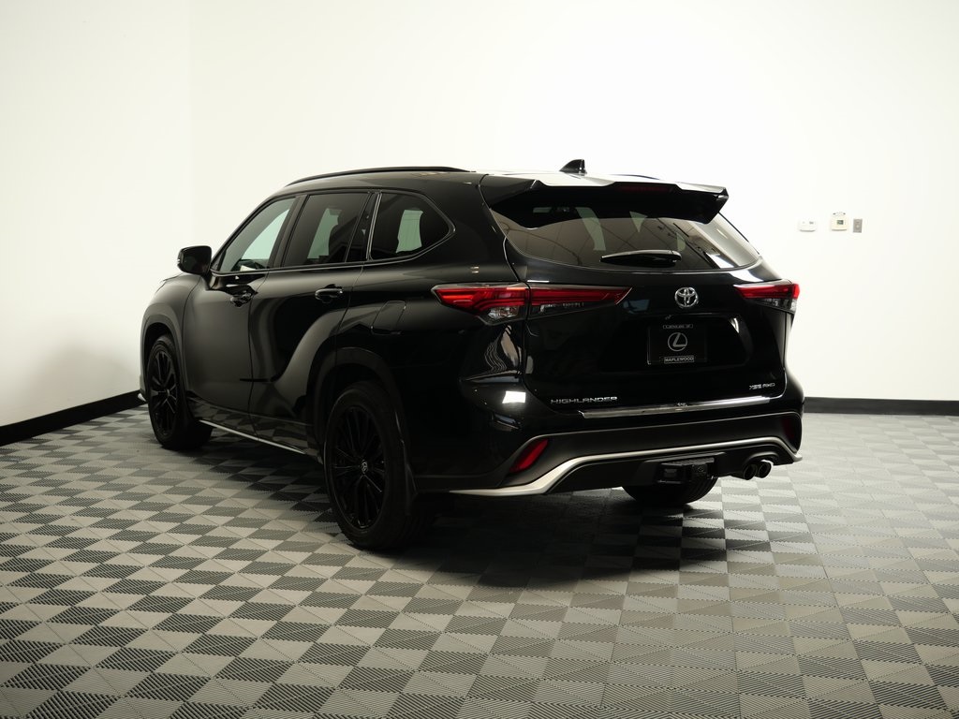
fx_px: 1219
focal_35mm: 44
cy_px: 360
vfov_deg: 32.9
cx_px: 480
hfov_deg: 42.9
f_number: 4.2
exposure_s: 1/200
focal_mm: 22
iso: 200
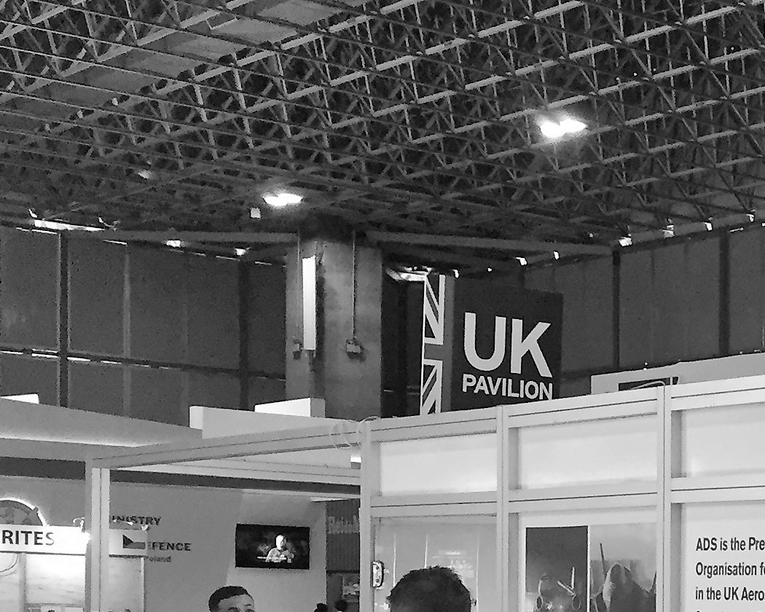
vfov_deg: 16.8
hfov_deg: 19.1
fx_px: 1992
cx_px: 1143
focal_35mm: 88
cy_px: 694
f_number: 2.2
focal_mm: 4.15
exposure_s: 1/30
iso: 125
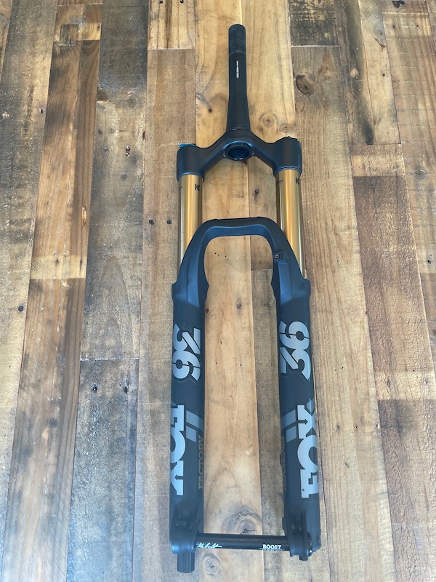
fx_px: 437
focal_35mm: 26
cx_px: 218
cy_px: 291
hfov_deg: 53.1
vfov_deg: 67.3
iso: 64
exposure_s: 1/60
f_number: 1.6
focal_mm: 4.2
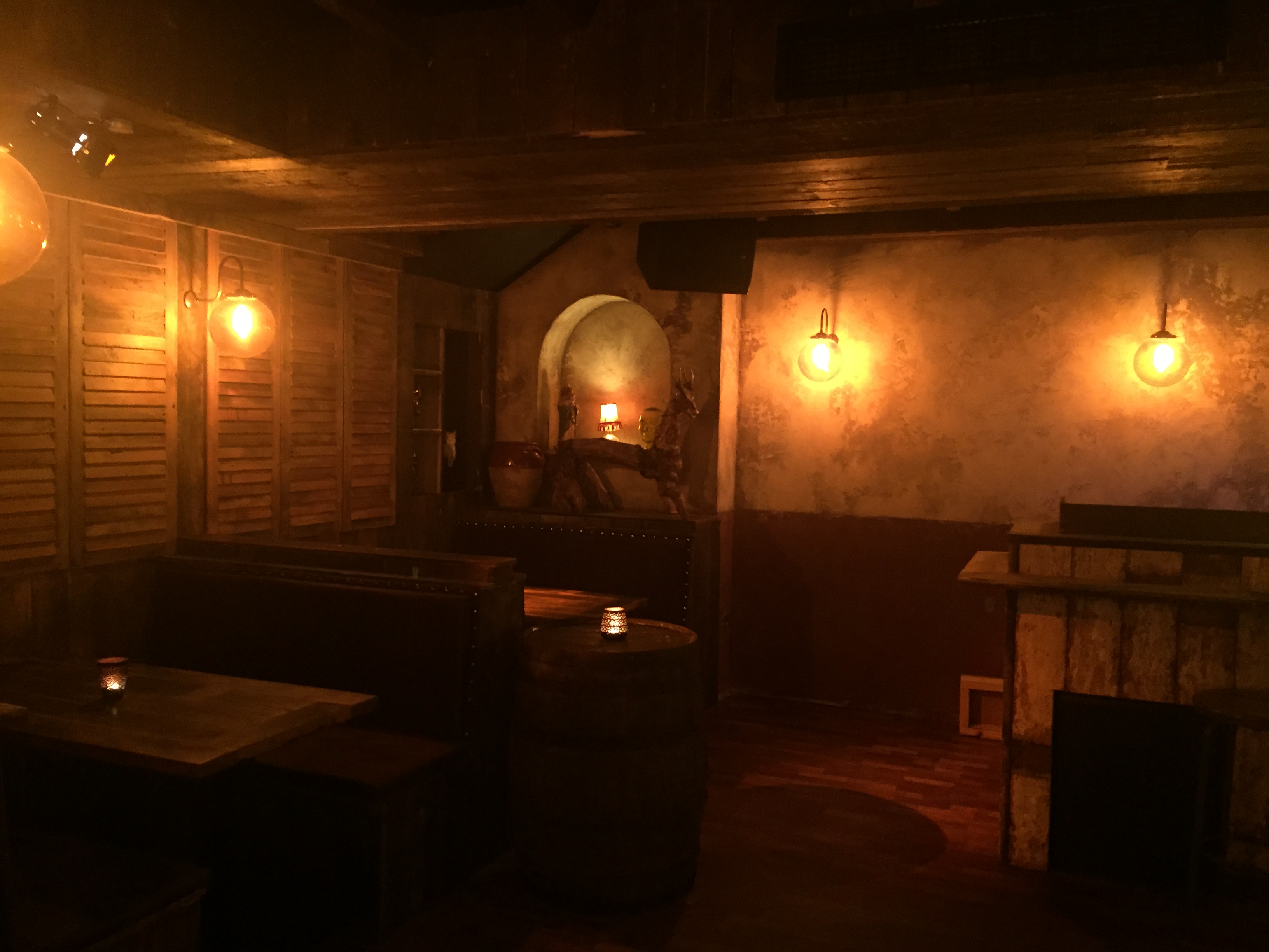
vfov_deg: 48.2
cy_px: 476
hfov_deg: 61.7
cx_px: 634
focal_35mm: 29
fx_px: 1063
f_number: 2.2
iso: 500
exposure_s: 1/15
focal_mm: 4.15
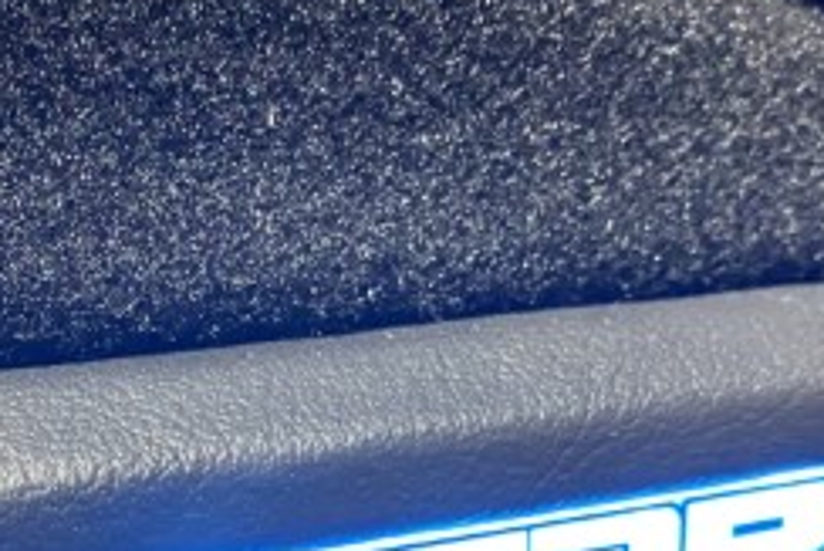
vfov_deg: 18.5
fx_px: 1626
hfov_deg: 27.9
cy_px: 612
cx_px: 182
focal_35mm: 71
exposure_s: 1/38
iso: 400
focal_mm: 4.25
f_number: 1.8
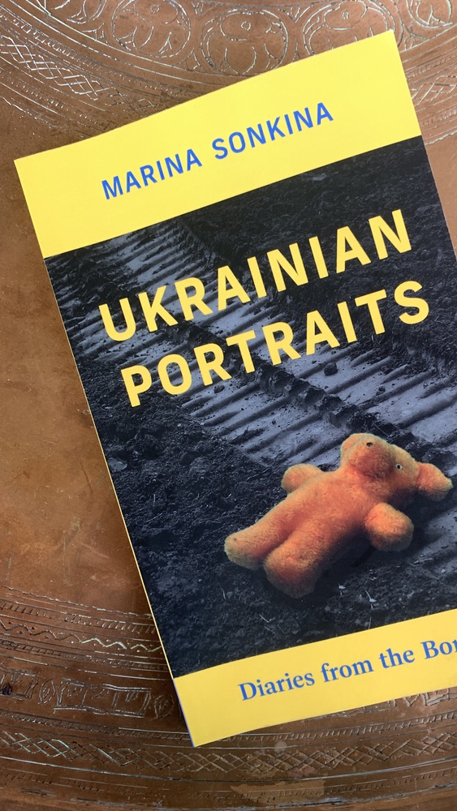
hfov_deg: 39.8
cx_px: 300
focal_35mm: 29
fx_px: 624
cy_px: 403
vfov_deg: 66.1
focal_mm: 4.25
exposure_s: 1/60
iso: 125
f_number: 1.8
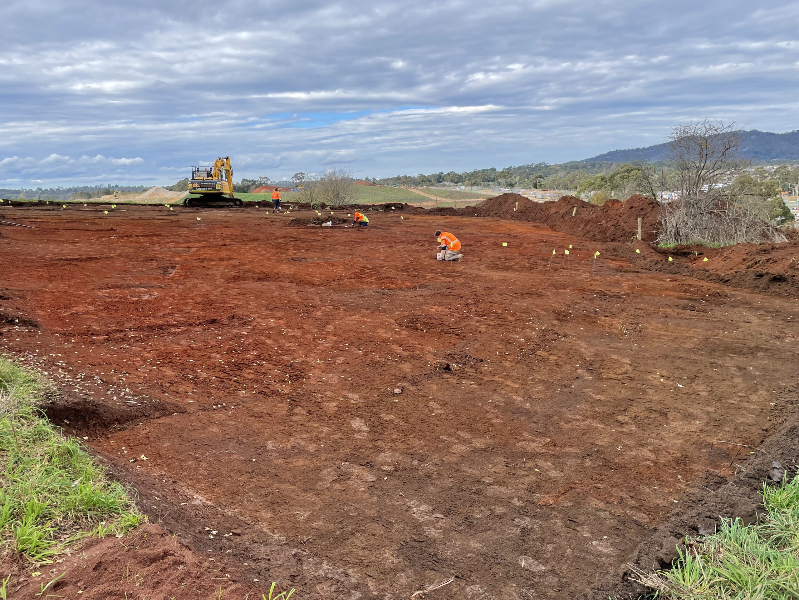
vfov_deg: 53.1
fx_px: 600
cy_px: 300
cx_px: 400
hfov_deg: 67.3
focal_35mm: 26
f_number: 1.6
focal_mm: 4.2
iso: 32
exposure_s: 1/1511
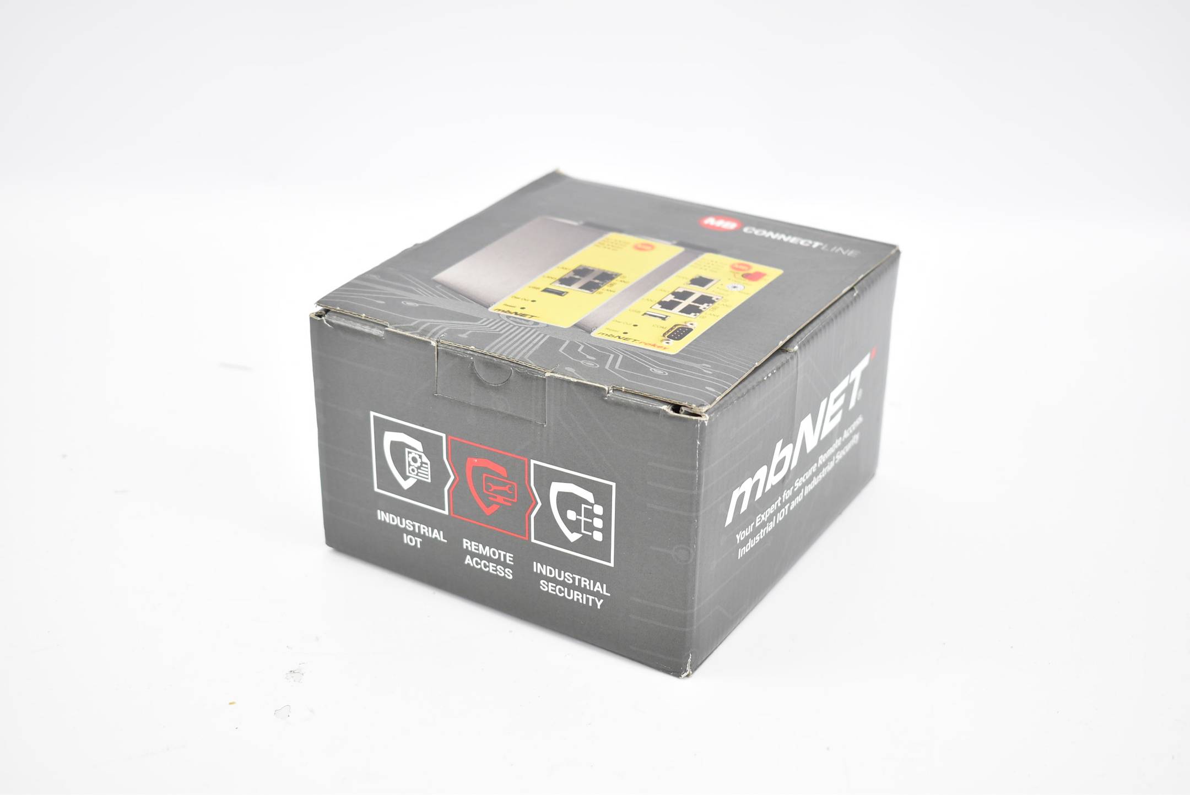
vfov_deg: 25.8
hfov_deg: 37.8
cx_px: 595
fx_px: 1737
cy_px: 398
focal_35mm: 52
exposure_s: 1/25
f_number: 4.5
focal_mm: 35
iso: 100
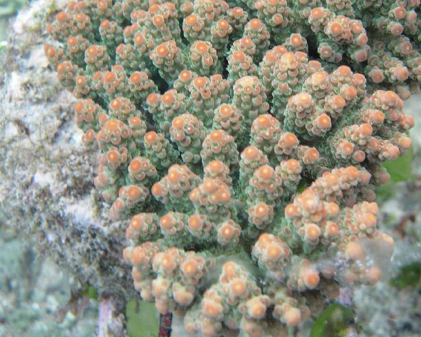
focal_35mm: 56
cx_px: 283
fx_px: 698
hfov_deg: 33.3
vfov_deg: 27.1
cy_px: 130
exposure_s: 1/42.7
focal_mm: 7.8
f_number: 2.8
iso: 64
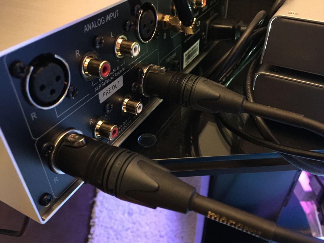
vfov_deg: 48.2
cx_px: 162
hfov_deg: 61.7
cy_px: 122
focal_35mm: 29
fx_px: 271
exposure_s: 1/4
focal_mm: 4.15
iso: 200
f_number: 2.2
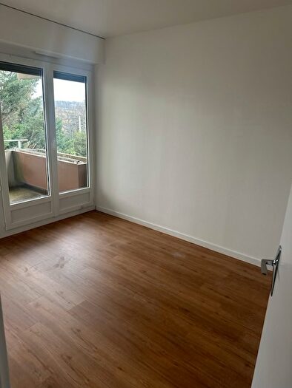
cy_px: 194
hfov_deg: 56.8
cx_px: 146
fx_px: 270
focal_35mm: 24
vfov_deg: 71.6
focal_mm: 6.86
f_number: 1.78
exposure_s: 1/81
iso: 250
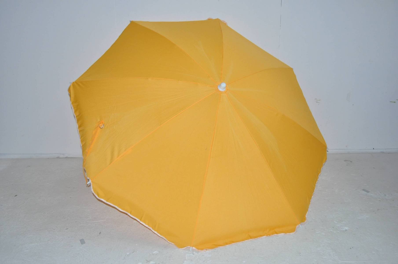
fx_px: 398
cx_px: 199
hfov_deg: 53.2
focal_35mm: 36
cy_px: 132
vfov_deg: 36.8
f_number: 4.2
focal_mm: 24
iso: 1000
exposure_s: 1/60
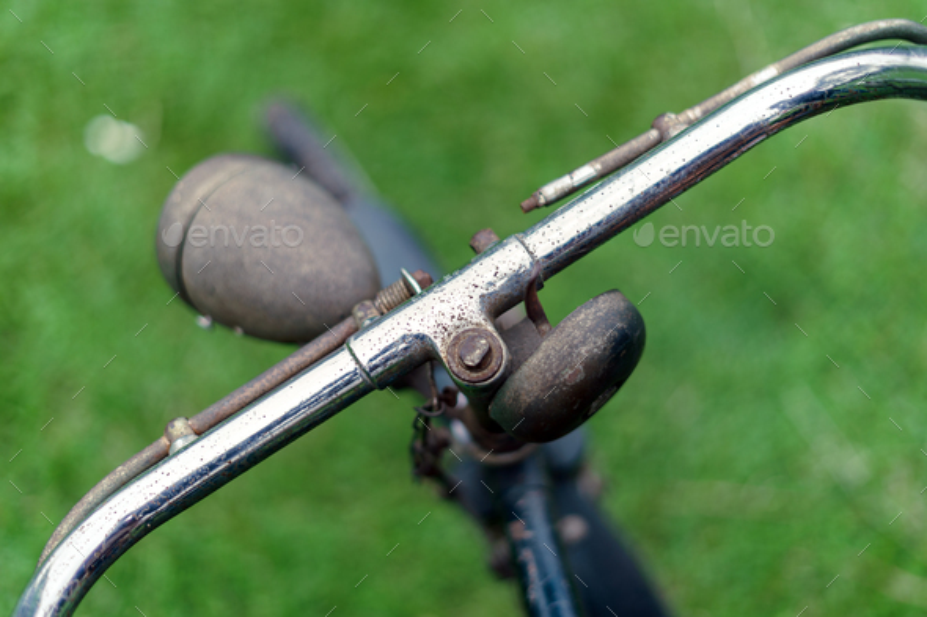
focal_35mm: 50
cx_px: 464
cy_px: 308
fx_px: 1287
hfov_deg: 39.6
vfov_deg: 27.0
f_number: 1.8
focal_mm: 50
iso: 100
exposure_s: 1/800
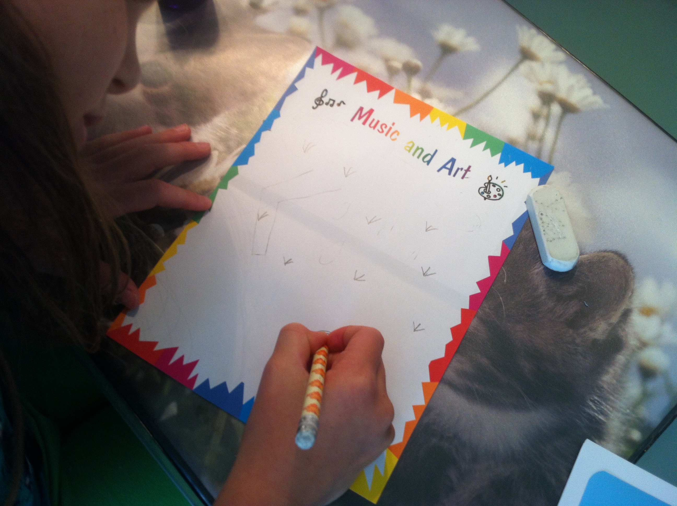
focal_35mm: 35
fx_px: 683
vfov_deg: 40.6
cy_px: 253
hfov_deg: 52.7
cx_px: 338
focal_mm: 3.85
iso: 80
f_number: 2.8
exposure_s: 1/17
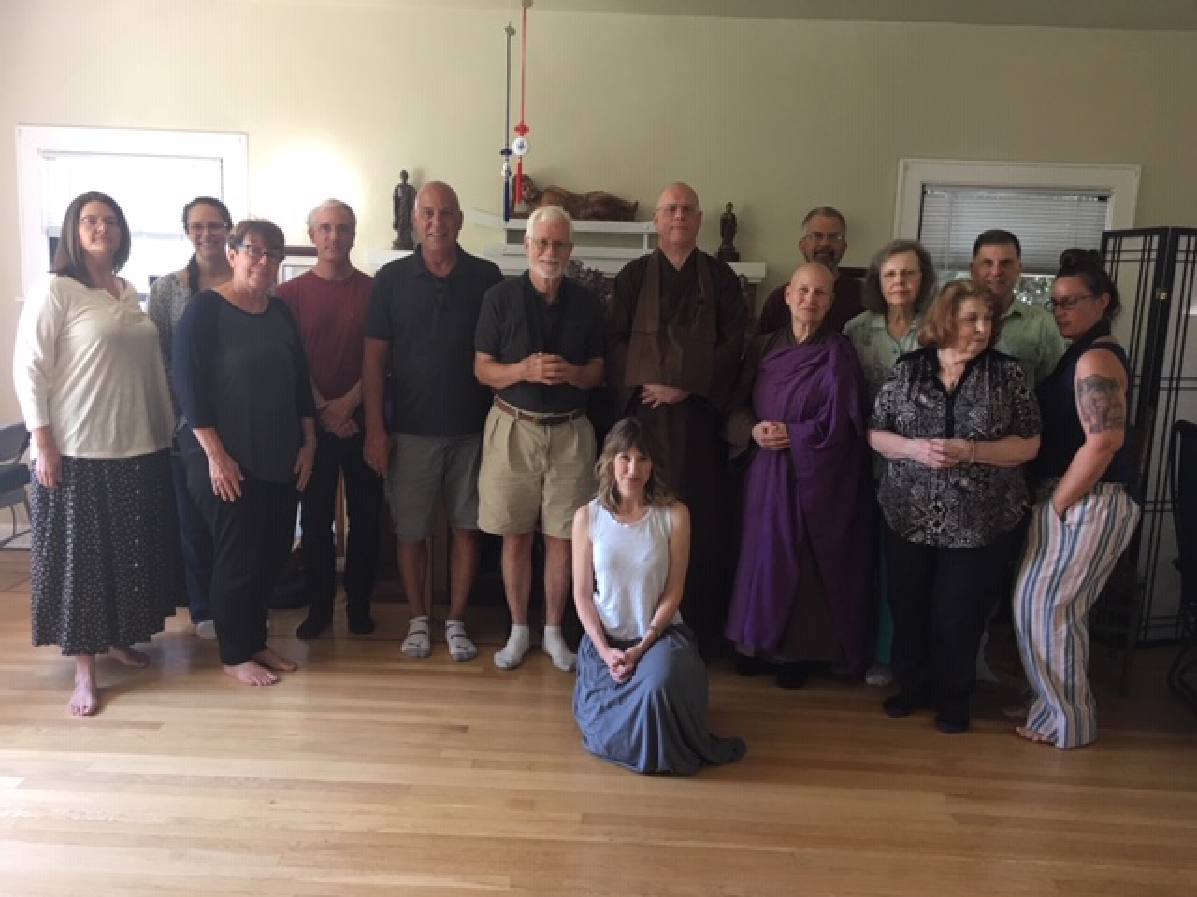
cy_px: 448
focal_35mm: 29
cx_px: 598
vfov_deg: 48.2
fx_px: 1003
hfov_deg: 61.7
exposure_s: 1/30
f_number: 2.2
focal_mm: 4.15
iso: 80
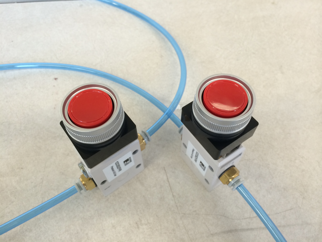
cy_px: 121
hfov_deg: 60.0
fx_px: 279
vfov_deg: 46.8
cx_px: 161
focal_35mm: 30
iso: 80
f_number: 2.2
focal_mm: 4.12
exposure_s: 1/30
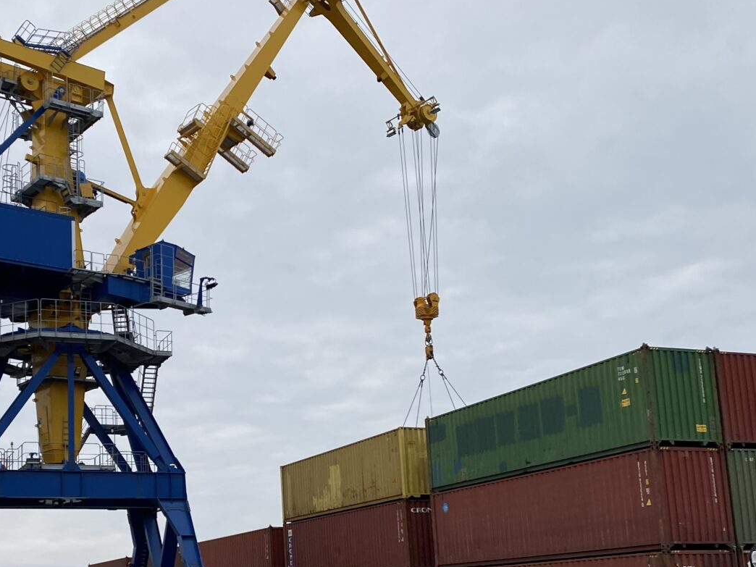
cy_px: 425
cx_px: 183
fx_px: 1114
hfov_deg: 36.6
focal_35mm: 51
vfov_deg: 28.2
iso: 32
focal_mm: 4.25
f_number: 1.8
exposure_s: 1/376
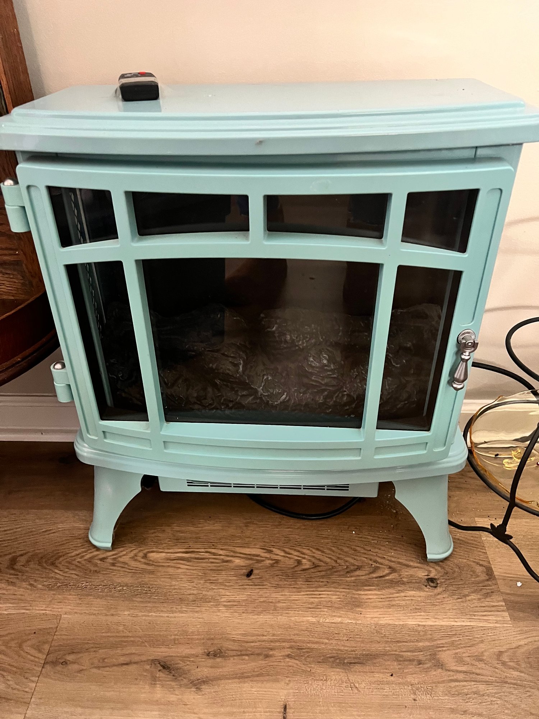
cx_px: 270
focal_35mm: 26
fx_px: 540
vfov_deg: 67.3
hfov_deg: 53.1
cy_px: 360
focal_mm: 5.7
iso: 640
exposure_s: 1/34
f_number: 1.5
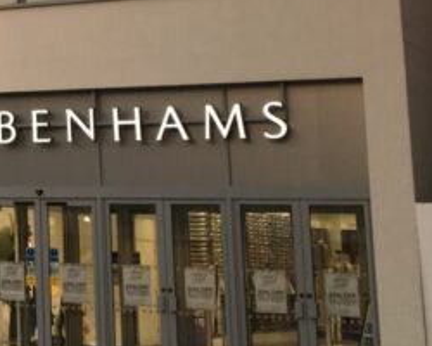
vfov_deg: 13.0
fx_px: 1483
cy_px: -55
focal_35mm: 116
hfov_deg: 14.8
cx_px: -308
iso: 25
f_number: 2.2
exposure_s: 1/100
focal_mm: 4.15
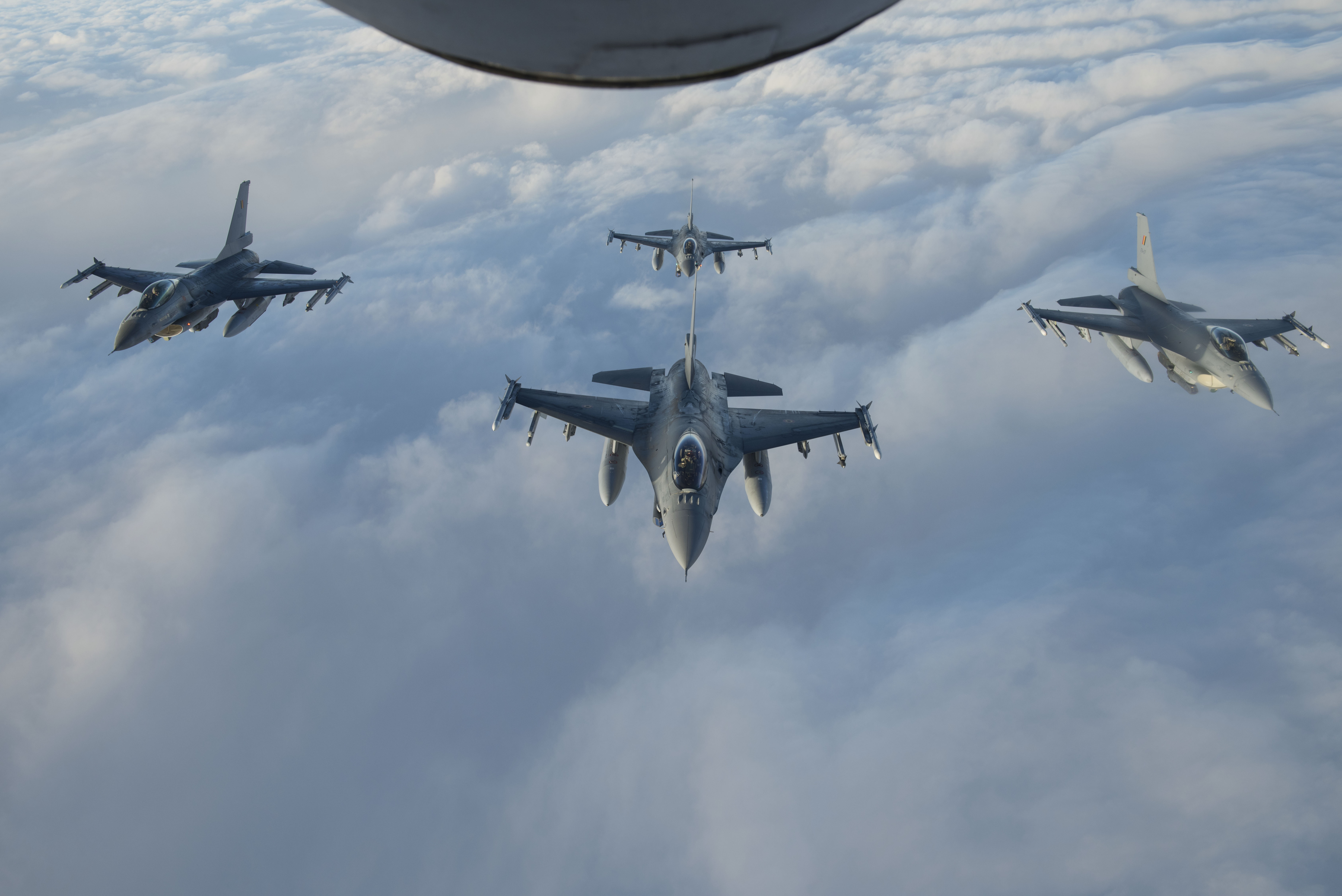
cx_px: 671
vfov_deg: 37.9
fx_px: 1305
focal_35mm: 35
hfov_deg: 54.4
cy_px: 448
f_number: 8
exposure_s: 1/250
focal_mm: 35
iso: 200
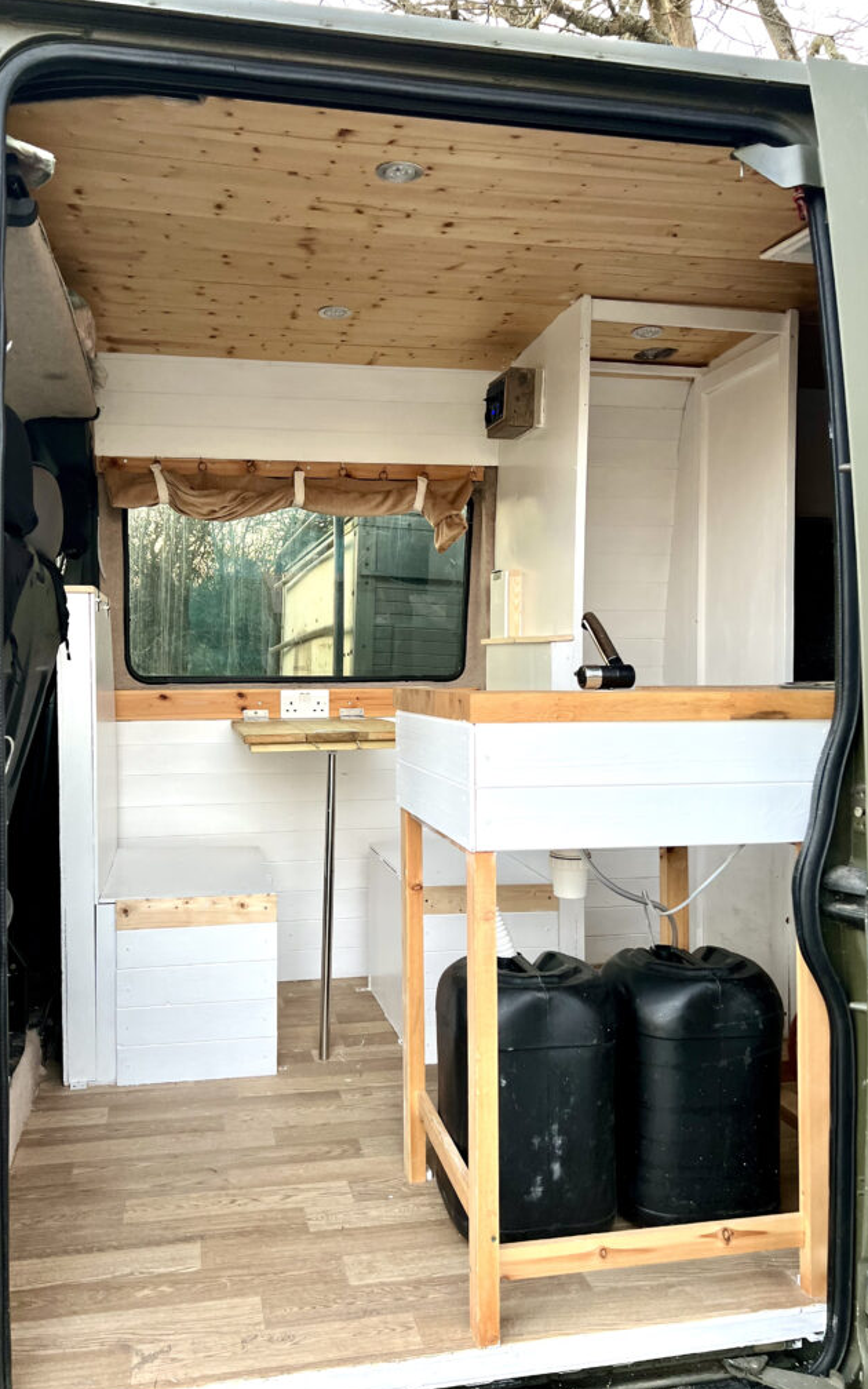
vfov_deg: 66.5
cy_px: 690
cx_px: 393
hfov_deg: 44.5
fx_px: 1060
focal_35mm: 28
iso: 160
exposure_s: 1/60
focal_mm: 5.7
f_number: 1.5
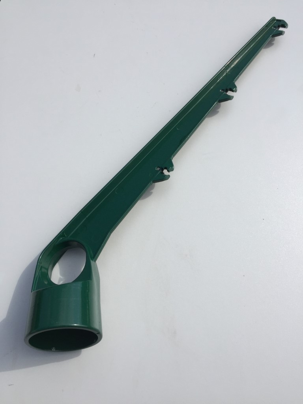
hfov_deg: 48.2
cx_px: 152
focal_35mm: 29
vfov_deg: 61.7
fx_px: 338
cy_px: 202
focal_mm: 4.15
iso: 32
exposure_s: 1/3300
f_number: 2.2
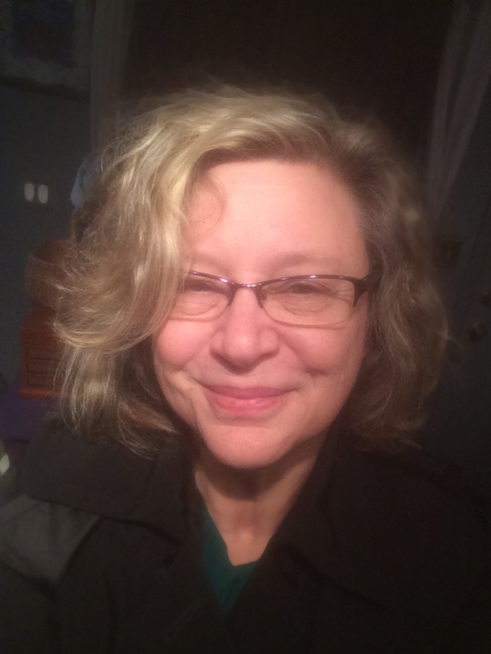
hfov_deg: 45.4
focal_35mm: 31
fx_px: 586
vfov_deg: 58.4
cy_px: 327
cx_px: 246
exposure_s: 1/30
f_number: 2.4
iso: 200
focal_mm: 2.15
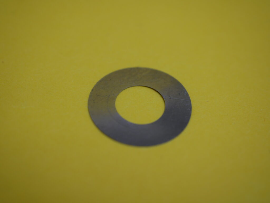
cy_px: 102
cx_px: 135
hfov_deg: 32.2
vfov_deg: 24.4
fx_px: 468
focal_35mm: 60
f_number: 3.2
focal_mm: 30
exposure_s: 1/125
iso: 200
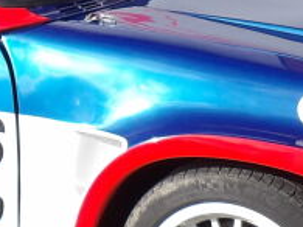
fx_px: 1102
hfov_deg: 15.1
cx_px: -70
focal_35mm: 126
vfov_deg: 11.3
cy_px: -104
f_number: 2.8
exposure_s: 1/1399
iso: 100
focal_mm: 4.3
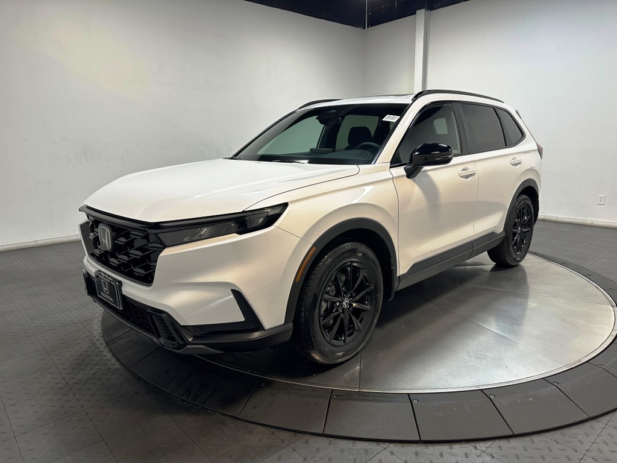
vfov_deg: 56.8
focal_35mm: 24
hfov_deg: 71.6
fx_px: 428
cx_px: 308
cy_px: 232
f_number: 1.78
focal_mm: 6.86
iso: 160
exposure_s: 1/60
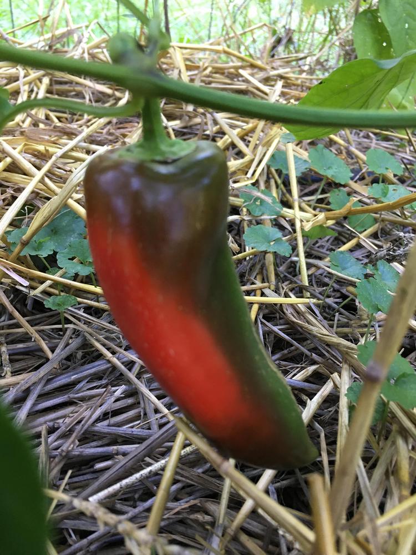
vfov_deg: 61.7
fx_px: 465
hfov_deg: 48.2
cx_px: 208
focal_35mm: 29
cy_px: 278
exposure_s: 1/15
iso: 64
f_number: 2.2
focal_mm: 4.15
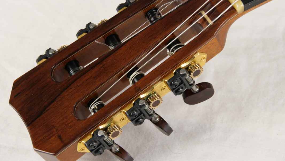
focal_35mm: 131
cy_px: 59
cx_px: 142
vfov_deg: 9.3
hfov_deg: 16.4
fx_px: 990
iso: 800
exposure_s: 1/125
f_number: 5.5
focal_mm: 60
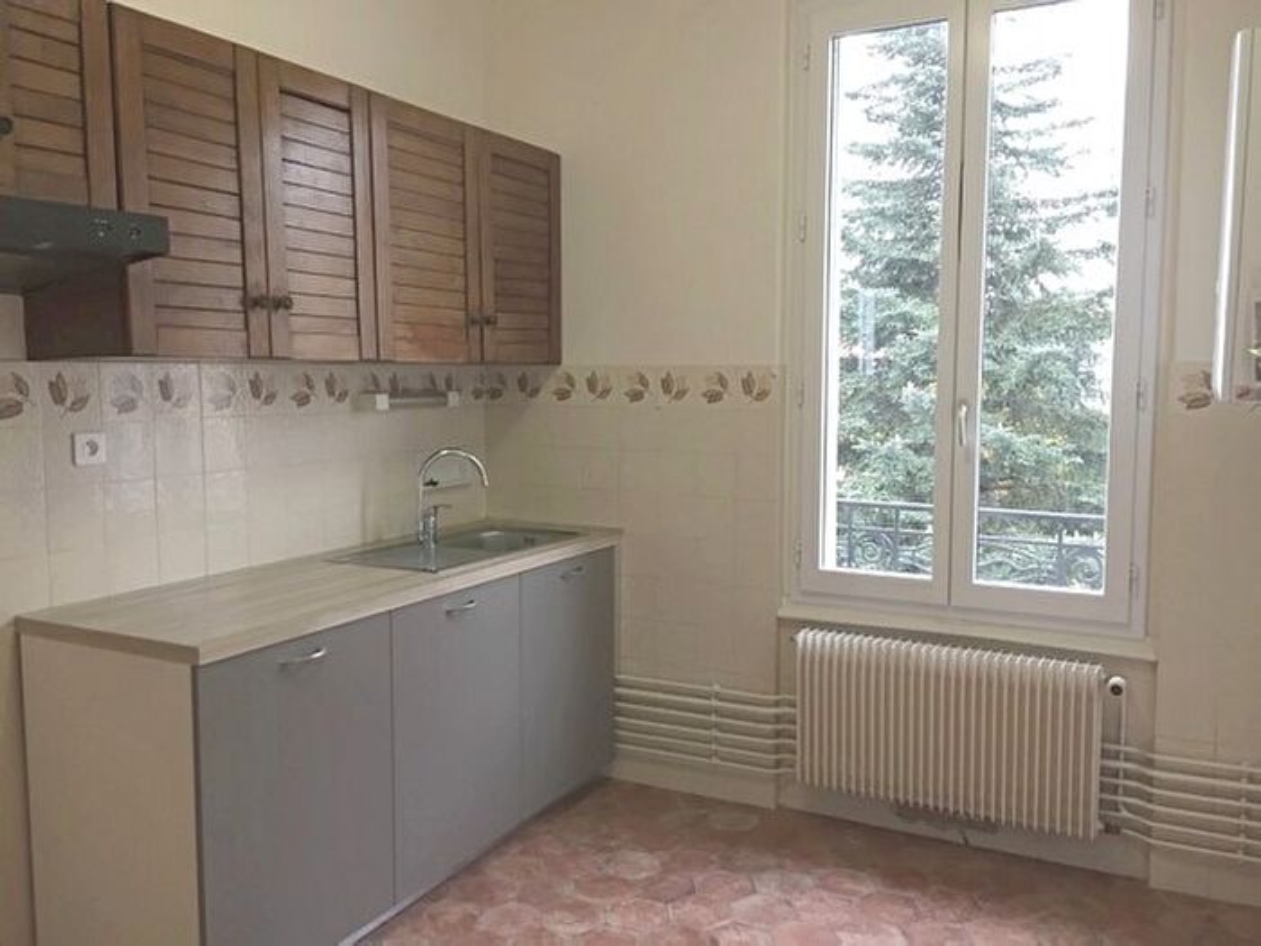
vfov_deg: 48.2
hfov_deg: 61.7
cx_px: 630
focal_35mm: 29
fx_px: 1056
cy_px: 473
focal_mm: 4.15
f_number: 2.2
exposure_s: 1/33
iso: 100
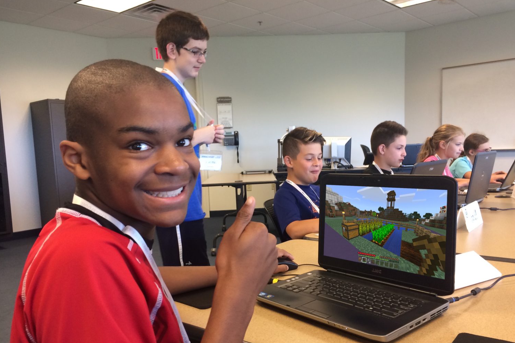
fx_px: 443
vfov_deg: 42.2
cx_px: 263
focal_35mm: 31
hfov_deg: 60.3
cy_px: 195
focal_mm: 4.15
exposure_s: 1/30
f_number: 2.2
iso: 80
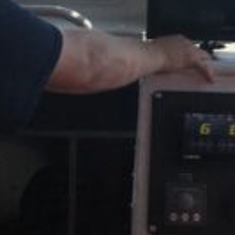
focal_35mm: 89
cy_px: -67
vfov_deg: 18.2
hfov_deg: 19.3
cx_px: 193
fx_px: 684
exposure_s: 1/1880
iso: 20
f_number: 1.8
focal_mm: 3.99
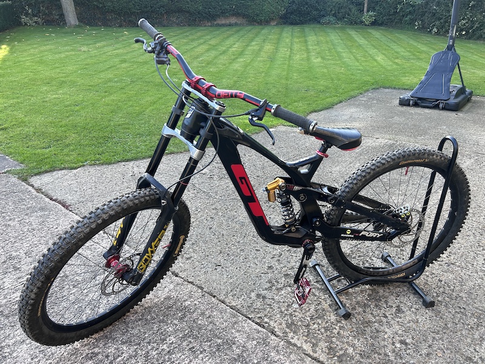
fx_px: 364
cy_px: 182
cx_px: 242
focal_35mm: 26
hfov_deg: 67.3
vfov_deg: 53.1
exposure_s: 1/316
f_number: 1.5
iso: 50
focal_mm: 5.7
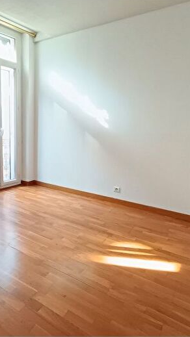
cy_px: 167
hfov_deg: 44.2
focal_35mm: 25
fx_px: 224
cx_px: 44
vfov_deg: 74.0
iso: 572
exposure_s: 1/33.3
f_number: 2.2
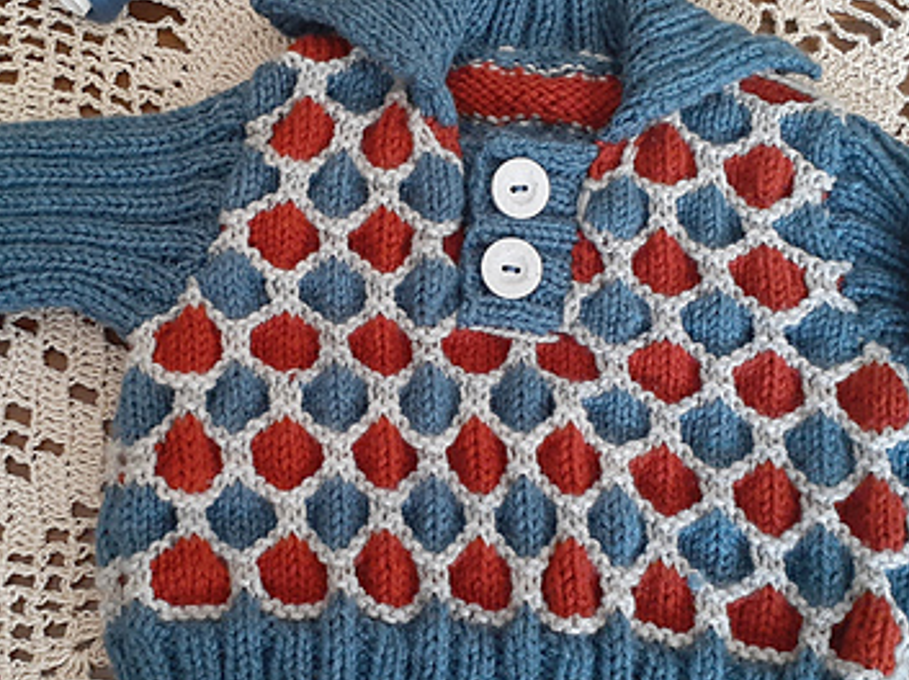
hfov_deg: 38.8
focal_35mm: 49
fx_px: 1285
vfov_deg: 29.6
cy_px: 343
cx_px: 381
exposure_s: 1/25
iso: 500
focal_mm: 3.6
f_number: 1.9
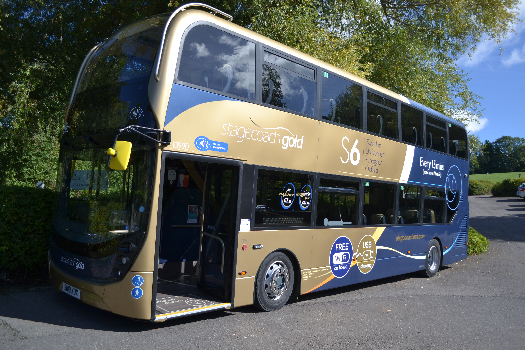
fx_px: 437
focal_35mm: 30
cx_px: 262
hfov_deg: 61.9
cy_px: 175
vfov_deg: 43.6
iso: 100
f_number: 3.8
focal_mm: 20
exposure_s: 1/640
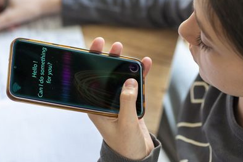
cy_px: 51
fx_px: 668
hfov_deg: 20.5
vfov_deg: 13.8
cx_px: 83
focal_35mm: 99
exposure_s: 1/200
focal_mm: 60
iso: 640
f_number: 4
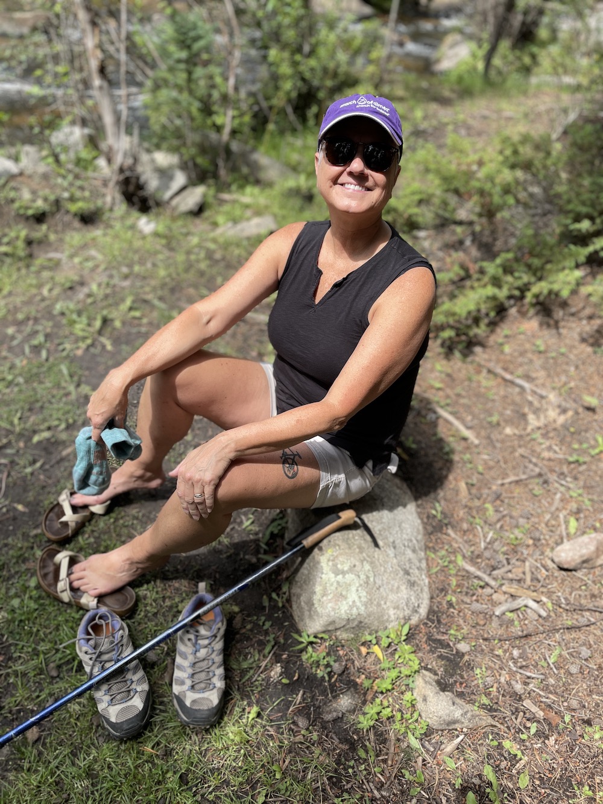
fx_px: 604
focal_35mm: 26
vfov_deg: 67.3
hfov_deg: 53.1
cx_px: 302
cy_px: 402
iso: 50
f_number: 1.6
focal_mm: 4.2
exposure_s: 1/1159
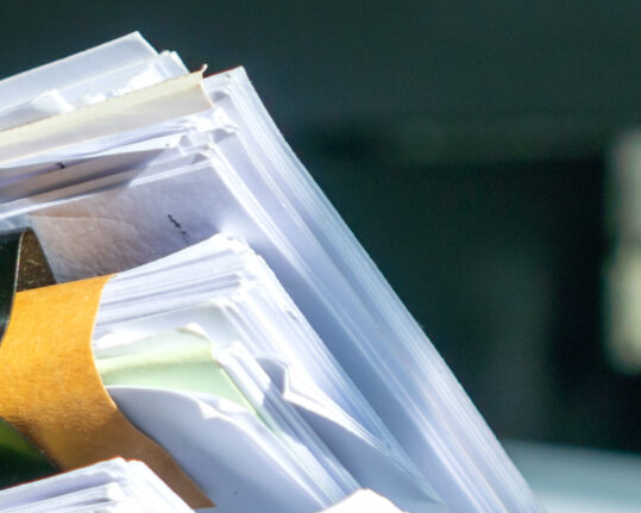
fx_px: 4443
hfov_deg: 7.8
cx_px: -714
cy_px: 721
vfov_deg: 6.5
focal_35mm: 234
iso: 100
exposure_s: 1/50
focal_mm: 35
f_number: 3.5
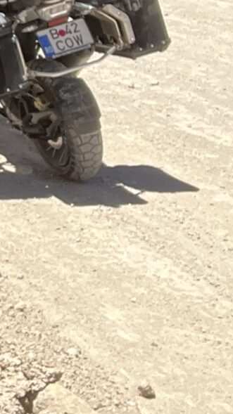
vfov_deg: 18.8
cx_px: -405
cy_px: -56
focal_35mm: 109
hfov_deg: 9.4
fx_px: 1198
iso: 32
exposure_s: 1/628
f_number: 2.2
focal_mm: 2.71
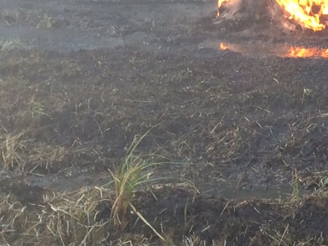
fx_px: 1184
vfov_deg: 11.6
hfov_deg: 14.4
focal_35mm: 125
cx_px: 536
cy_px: -47
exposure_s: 1/120
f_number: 2.2
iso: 64
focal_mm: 4.12
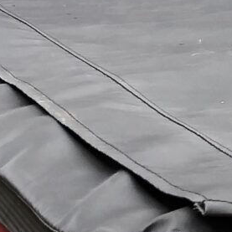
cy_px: -64
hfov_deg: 6.7
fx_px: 1736
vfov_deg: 7.6
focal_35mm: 229
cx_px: 766
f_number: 1.8
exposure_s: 1/120
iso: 25
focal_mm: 4
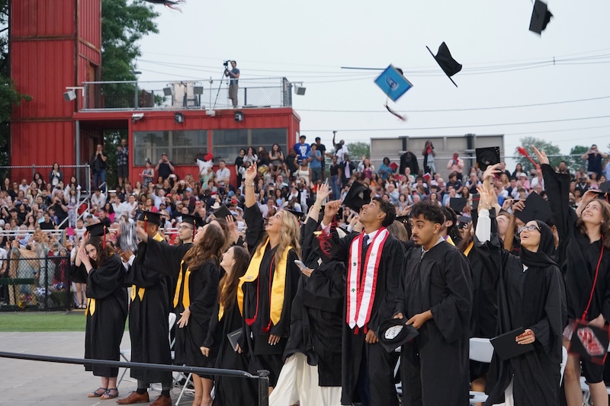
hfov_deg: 36.3
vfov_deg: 24.6
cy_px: 203
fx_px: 932
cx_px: 305
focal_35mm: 55
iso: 2500
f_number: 6.3
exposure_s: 1/200
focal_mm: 55
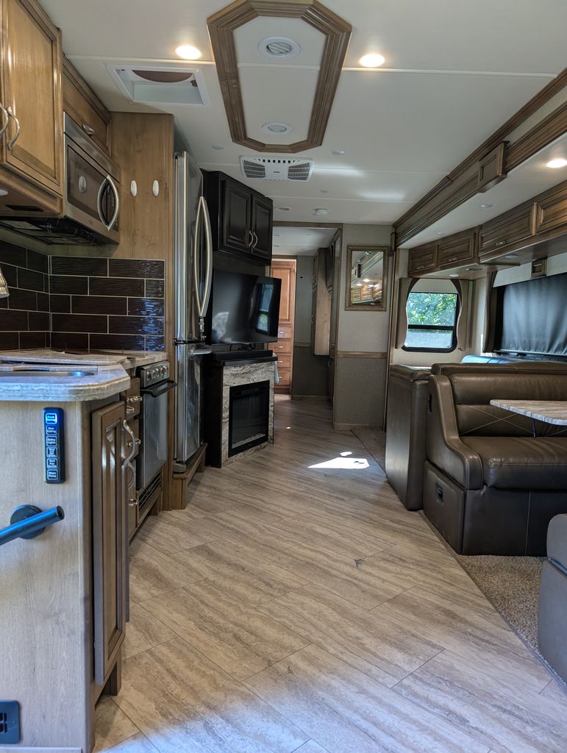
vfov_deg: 71.5
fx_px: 523
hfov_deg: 56.9
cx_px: 284
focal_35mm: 24
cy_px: 376
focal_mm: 6.9
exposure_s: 1/199
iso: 513
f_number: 1.68
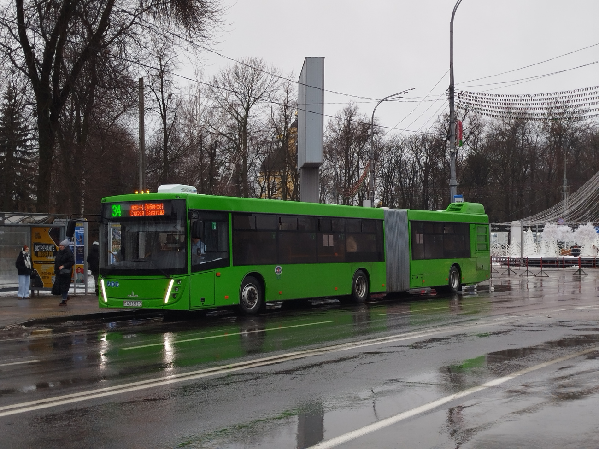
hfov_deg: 36.2
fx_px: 917
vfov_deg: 27.5
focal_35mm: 53
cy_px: 224
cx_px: 300
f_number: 1.7
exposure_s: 1/60
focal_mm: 5.31
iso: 100
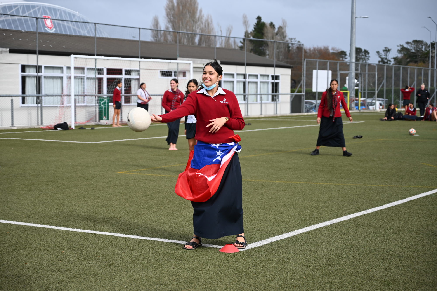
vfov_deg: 19.4
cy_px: 146
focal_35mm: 70
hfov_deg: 28.9
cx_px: 218
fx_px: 849
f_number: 4
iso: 360
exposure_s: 1/2000
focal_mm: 70
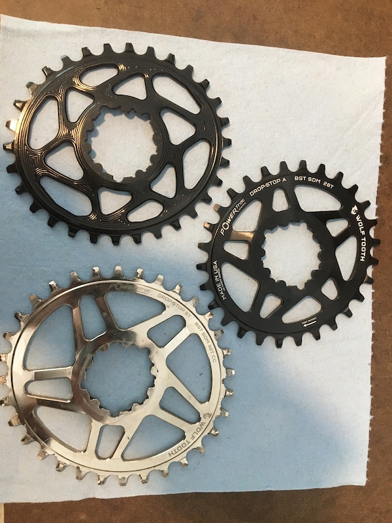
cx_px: 196
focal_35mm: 29
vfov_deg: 61.7
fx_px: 438
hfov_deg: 48.2
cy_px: 262
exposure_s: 1/30
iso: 160
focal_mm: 4.15
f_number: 2.2
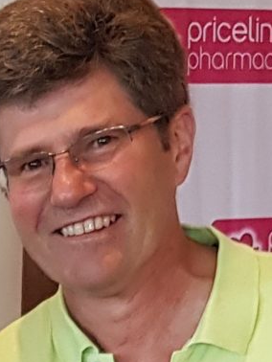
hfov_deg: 32.8
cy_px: 252
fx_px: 460
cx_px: 114
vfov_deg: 42.1
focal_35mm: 44
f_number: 1.7
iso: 250
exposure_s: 1/33
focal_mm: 4.2
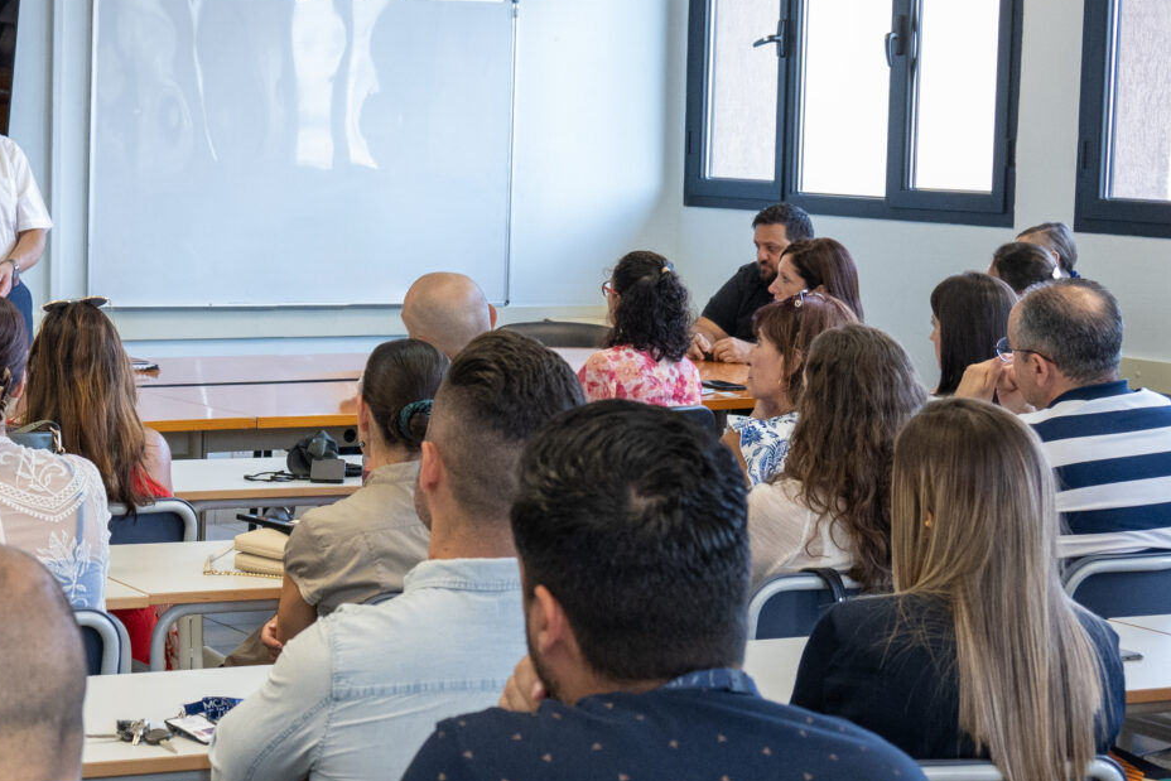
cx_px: 1
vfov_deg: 15.9
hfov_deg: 22.7
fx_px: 2798
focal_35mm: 86
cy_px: 377
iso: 3200
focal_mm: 39
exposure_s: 1/200
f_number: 6.3
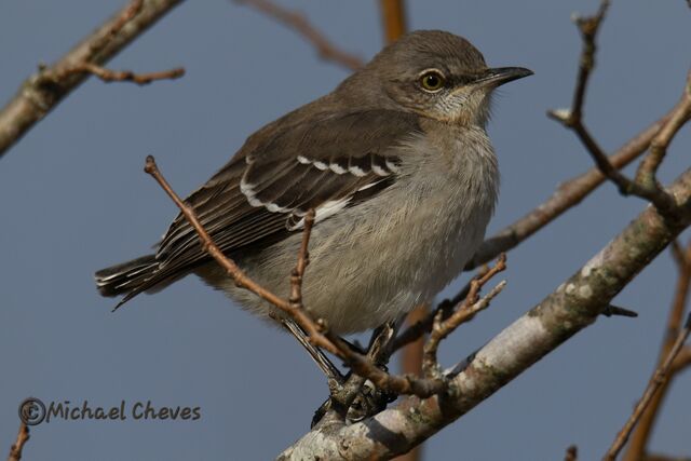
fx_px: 11519
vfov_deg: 2.3
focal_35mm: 600
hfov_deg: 3.4
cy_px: 230
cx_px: 346
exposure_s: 1/833
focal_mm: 600
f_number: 7.1
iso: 110
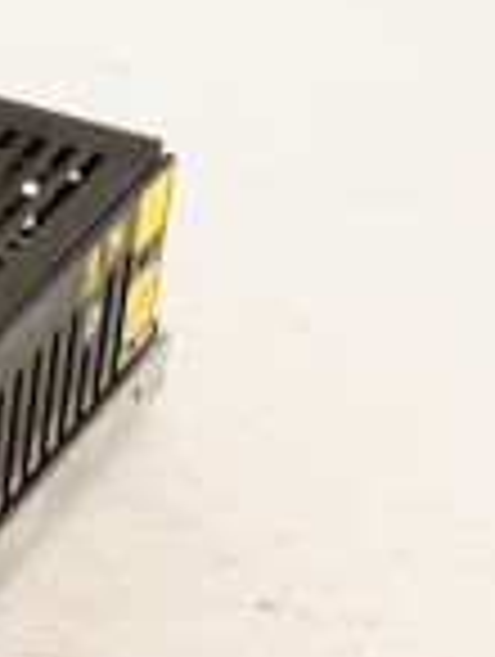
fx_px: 3745
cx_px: -644
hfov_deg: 7.2
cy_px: 547
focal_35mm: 197
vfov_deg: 10.0
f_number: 11
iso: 1600
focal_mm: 50
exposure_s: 1/125
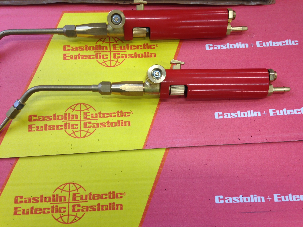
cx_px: 152
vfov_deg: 42.9
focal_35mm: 33
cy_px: 114
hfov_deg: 55.4
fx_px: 289
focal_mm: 4.12
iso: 50
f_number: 2.4
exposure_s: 1/20
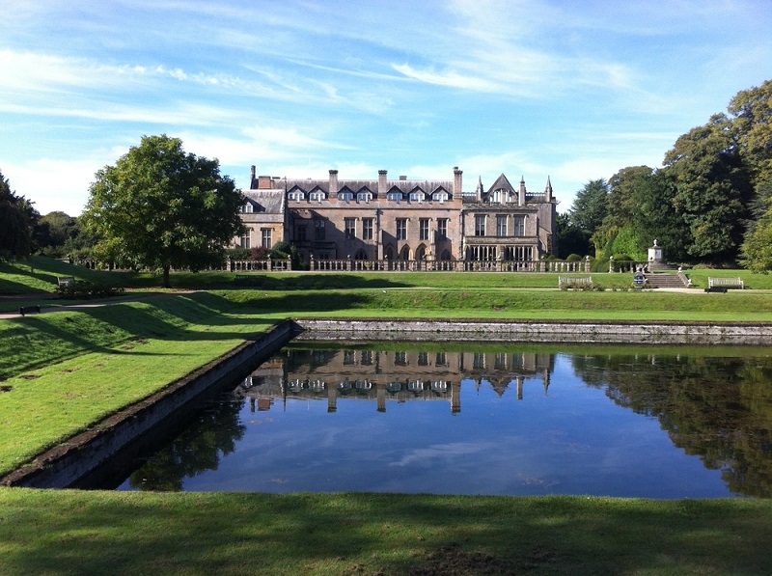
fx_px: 779
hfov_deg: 52.7
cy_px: 288
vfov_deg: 40.6
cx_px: 386
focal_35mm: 35
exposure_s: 1/692
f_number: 2.8
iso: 80
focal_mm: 3.85
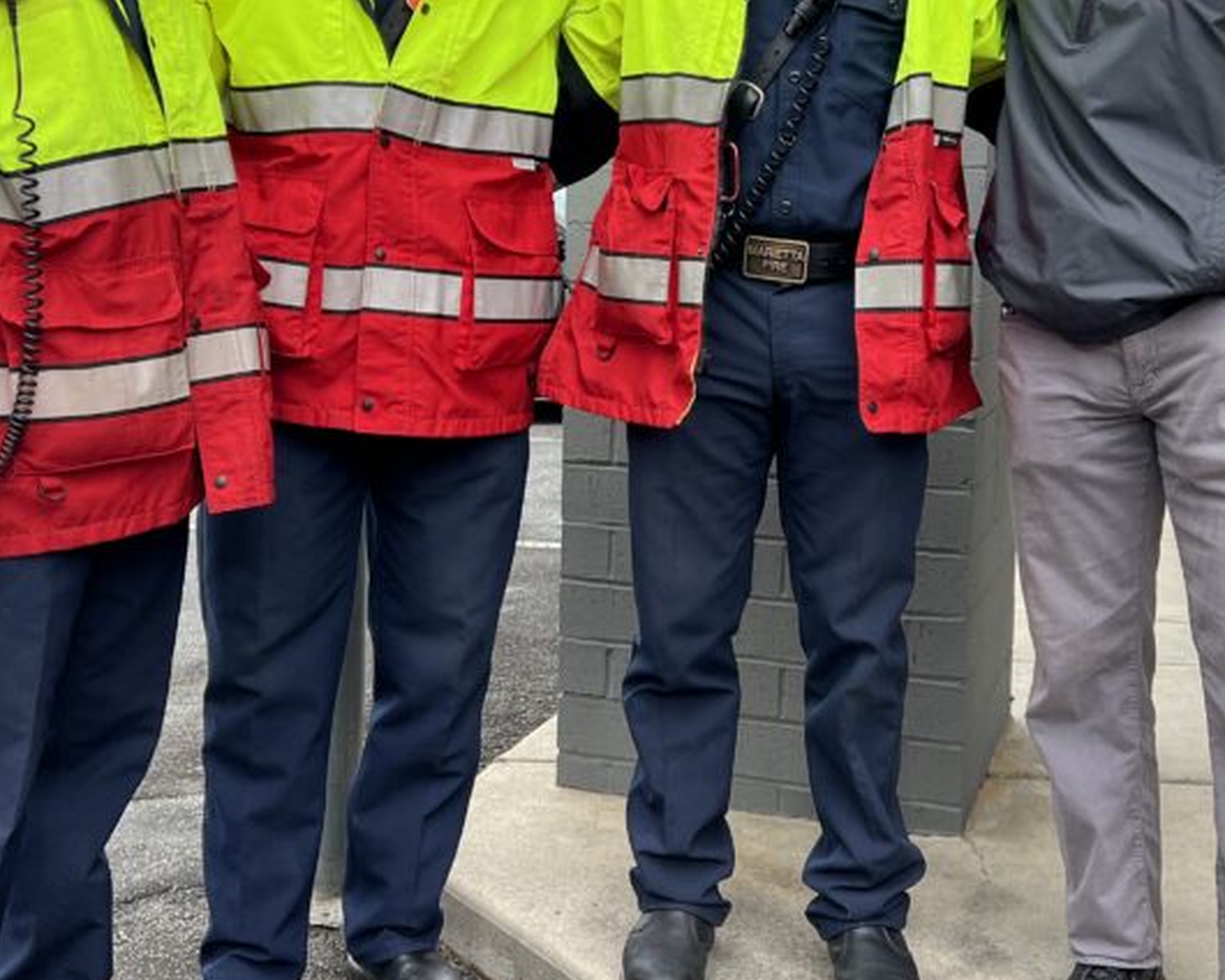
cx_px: 587
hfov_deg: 38.0
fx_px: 1777
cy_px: 368
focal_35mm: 49
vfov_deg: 30.7
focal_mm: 5.7
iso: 50
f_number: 1.5
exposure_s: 1/797
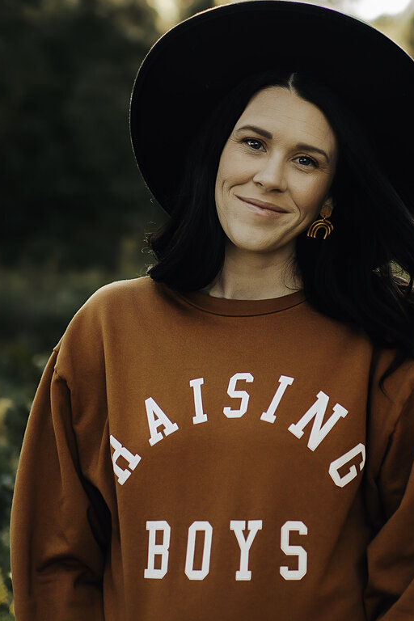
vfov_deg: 24.7
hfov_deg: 16.6
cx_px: 260
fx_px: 1414
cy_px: 217
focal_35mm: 82
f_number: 1.8
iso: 100
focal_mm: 35
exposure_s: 1/640
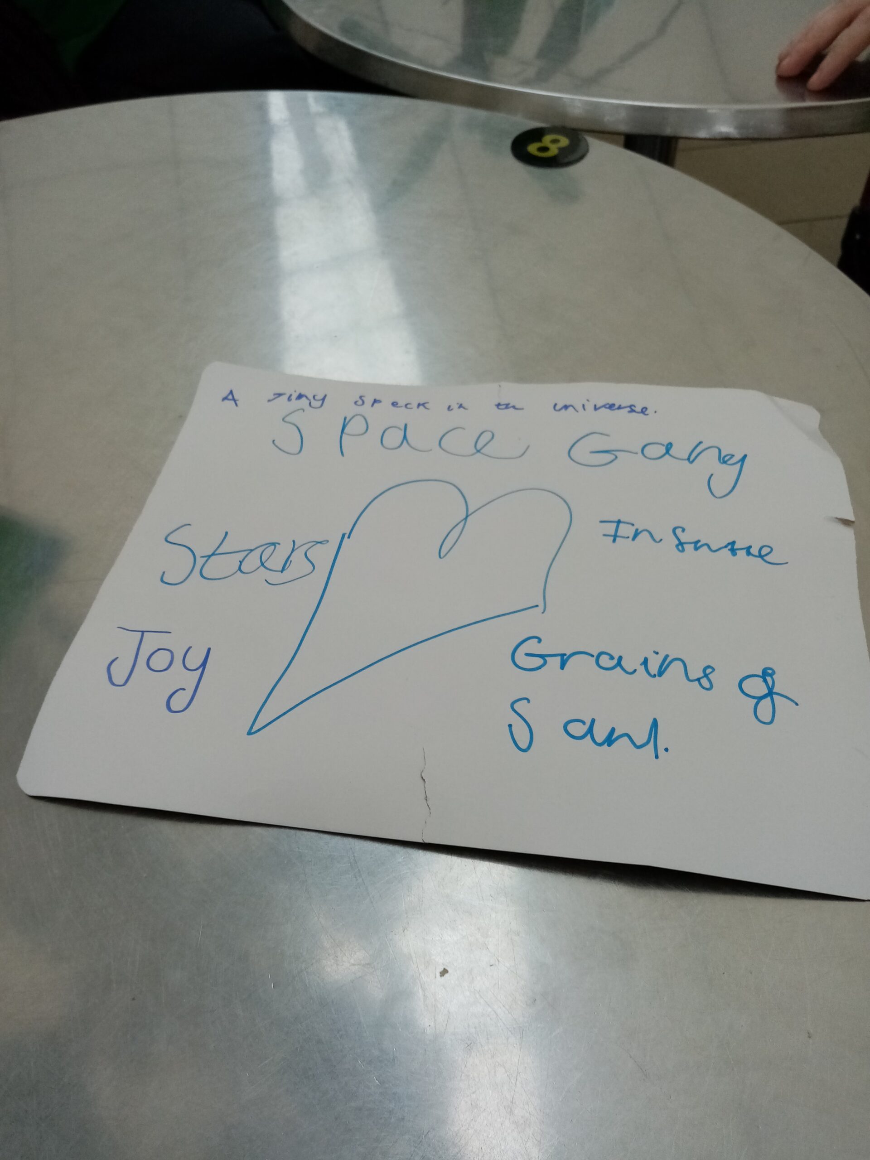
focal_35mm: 26
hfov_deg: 53.1
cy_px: 580
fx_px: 871
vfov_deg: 67.3
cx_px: 435
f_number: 1.8
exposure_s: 1/50
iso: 115
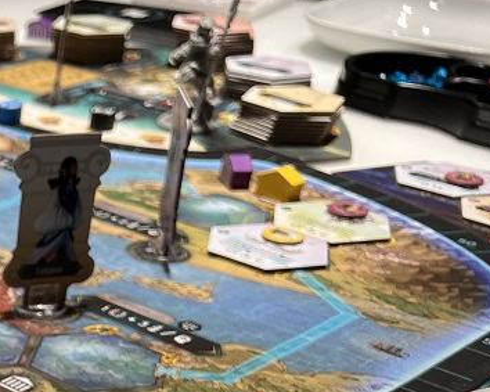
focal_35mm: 78
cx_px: -222
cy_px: 538
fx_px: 1131
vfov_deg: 18.1
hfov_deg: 21.1
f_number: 1.5
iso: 50
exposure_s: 1/100
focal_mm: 5.7
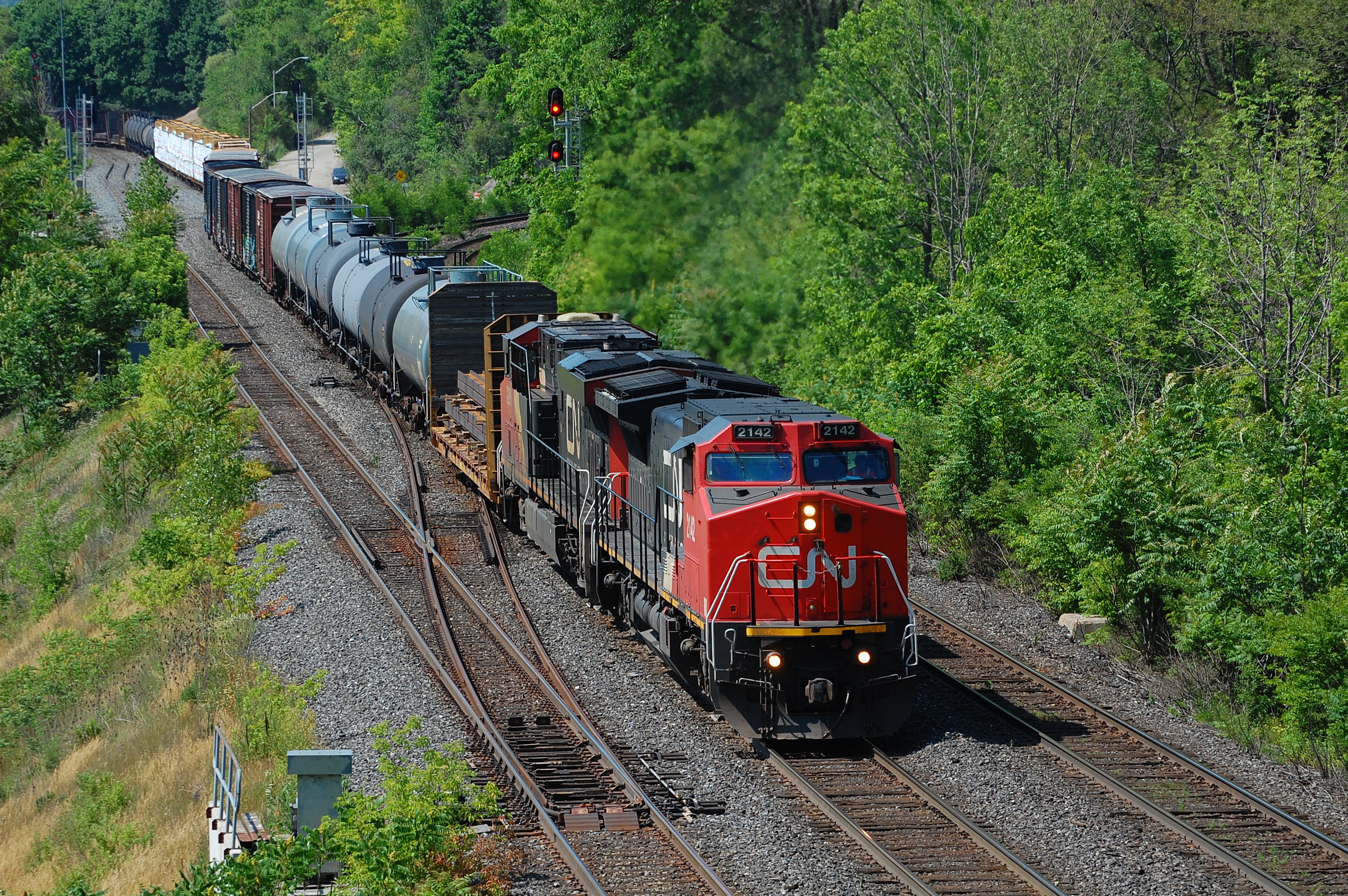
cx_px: 674
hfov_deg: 12.2
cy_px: 448
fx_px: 6285
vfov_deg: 8.2
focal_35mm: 168
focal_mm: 112
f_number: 5
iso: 200
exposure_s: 1/800
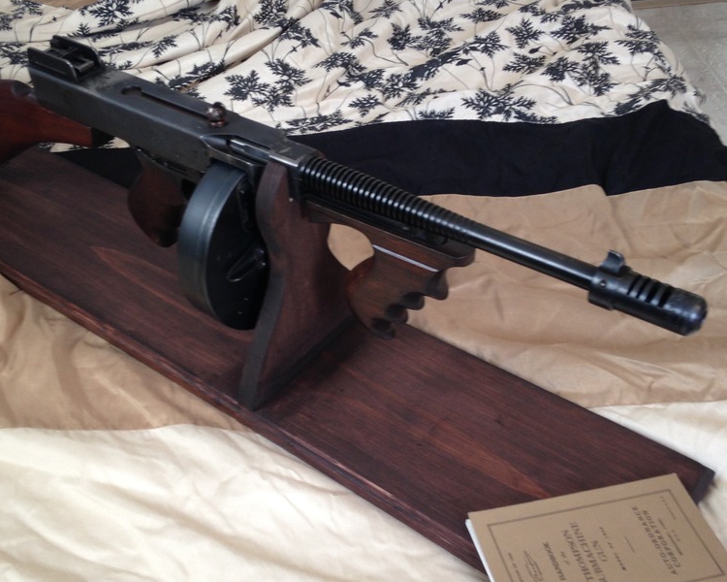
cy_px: 301
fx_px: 947
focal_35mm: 44
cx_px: 290
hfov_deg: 41.8
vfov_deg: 34.1
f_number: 2.4
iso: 50
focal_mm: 4.12
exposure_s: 1/24
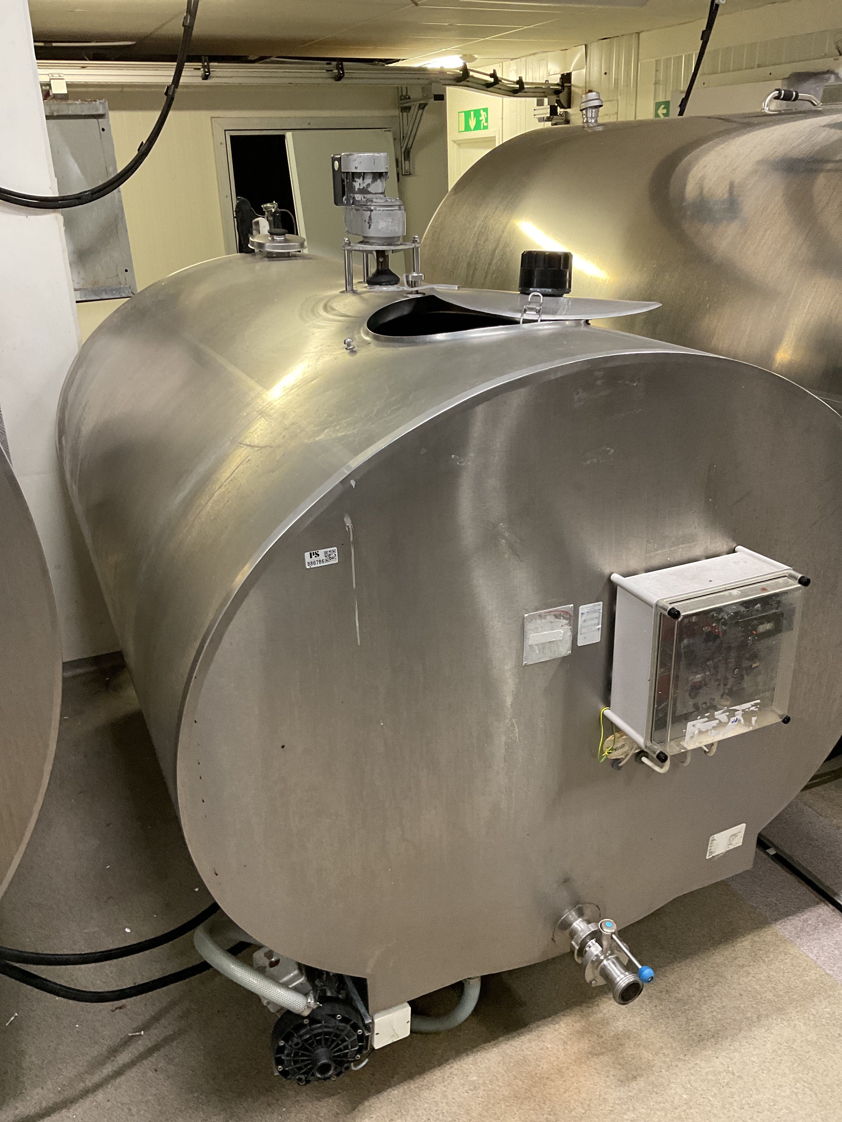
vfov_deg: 61.7
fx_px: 940
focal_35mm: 29
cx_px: 421
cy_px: 561
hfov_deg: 48.2
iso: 200
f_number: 1.8
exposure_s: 1/50
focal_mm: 3
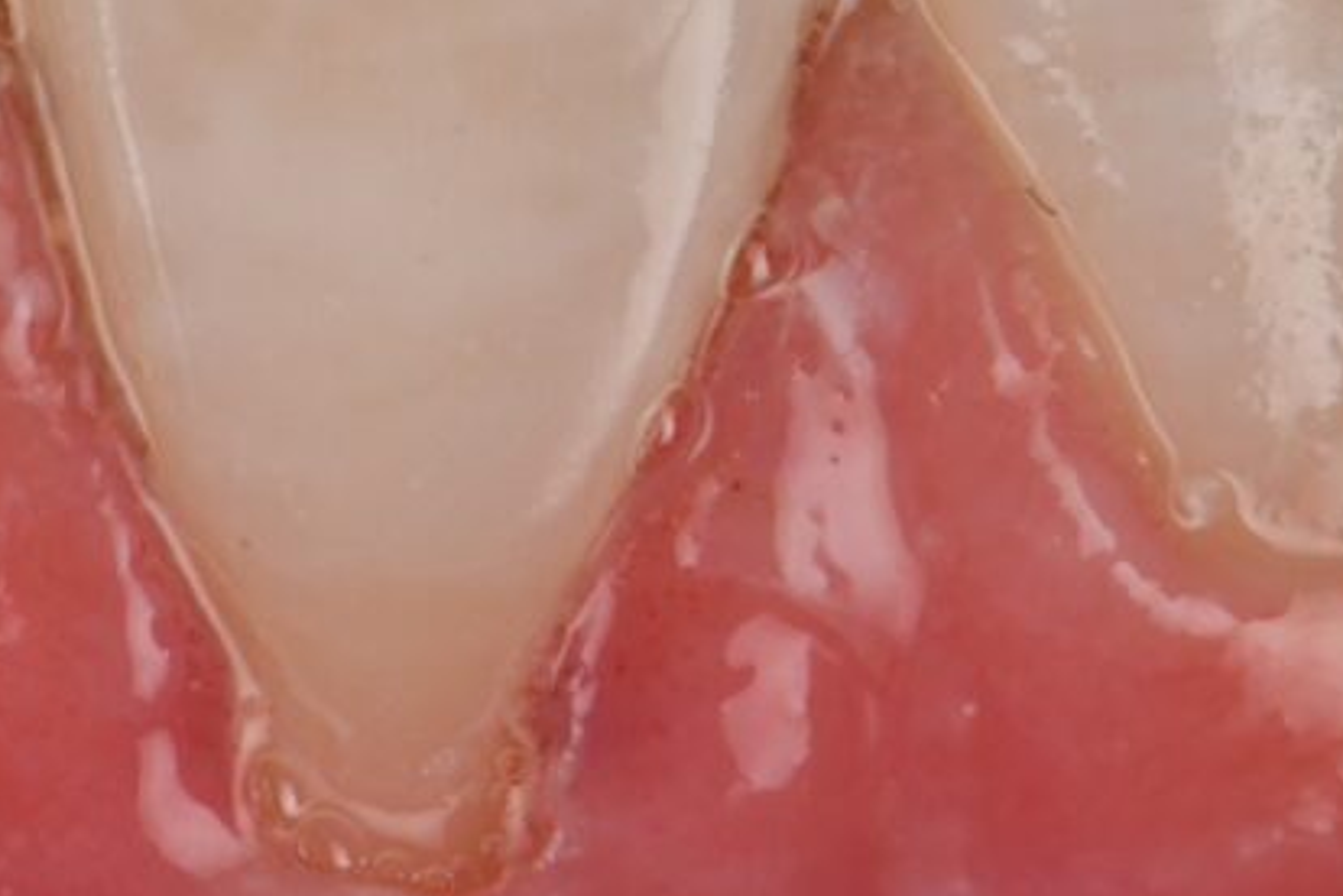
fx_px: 14473
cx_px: 350
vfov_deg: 3.5
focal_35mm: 388
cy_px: -45
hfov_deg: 5.3
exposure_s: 1/160
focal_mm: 105
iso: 200
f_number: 32
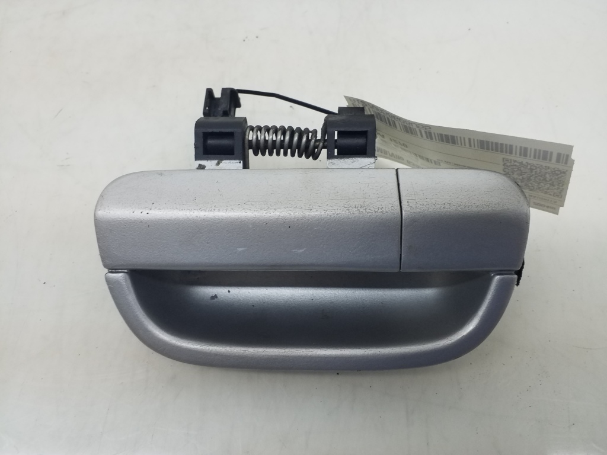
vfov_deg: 51.4
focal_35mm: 27
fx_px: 473
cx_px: 304
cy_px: 228
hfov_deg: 65.3
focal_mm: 3.6
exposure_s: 1/40
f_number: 1.9
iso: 100
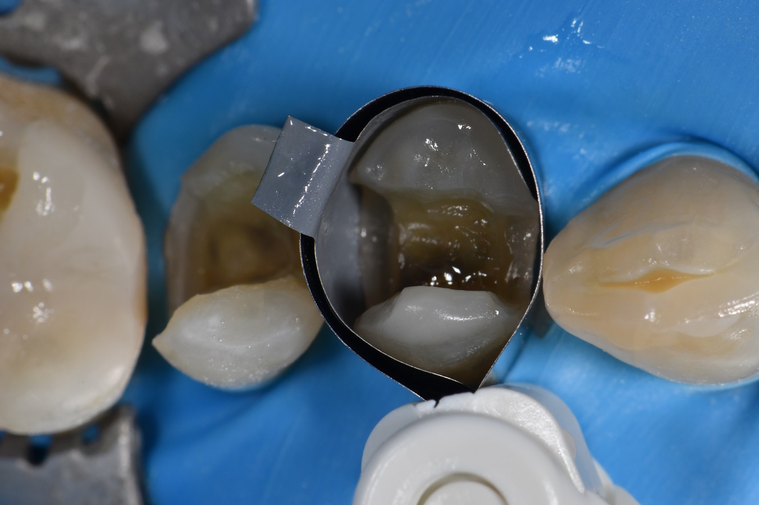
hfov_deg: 13.1
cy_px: 252
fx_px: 3308
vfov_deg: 8.7
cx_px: 380
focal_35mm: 157
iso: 200
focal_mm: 105
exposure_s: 1/160
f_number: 32
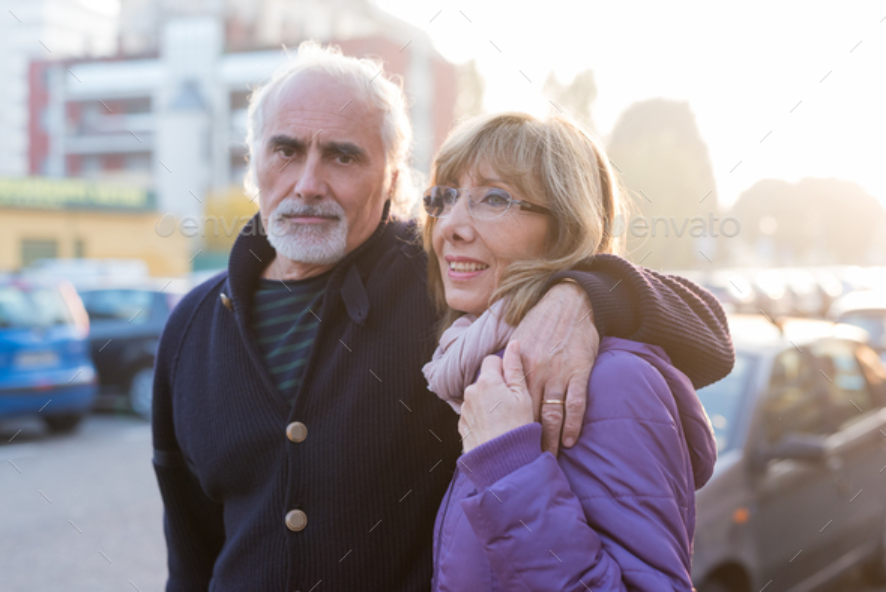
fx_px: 1231
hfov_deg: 39.6
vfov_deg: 27.0
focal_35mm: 50
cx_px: 443
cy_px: 296
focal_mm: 50
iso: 640
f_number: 2.8
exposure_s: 1/500
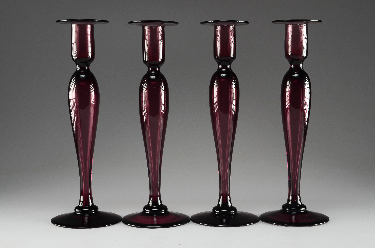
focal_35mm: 63
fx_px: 655
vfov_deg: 21.5
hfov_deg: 32.0
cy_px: 124
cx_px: 188
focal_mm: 42
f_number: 14
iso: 100
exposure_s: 1/80
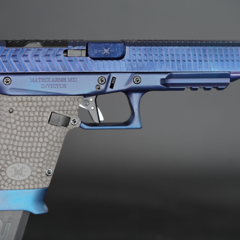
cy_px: 120
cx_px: 114
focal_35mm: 115
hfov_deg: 15.2
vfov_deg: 15.2
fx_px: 902
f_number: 4
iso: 640
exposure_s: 1/160
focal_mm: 90
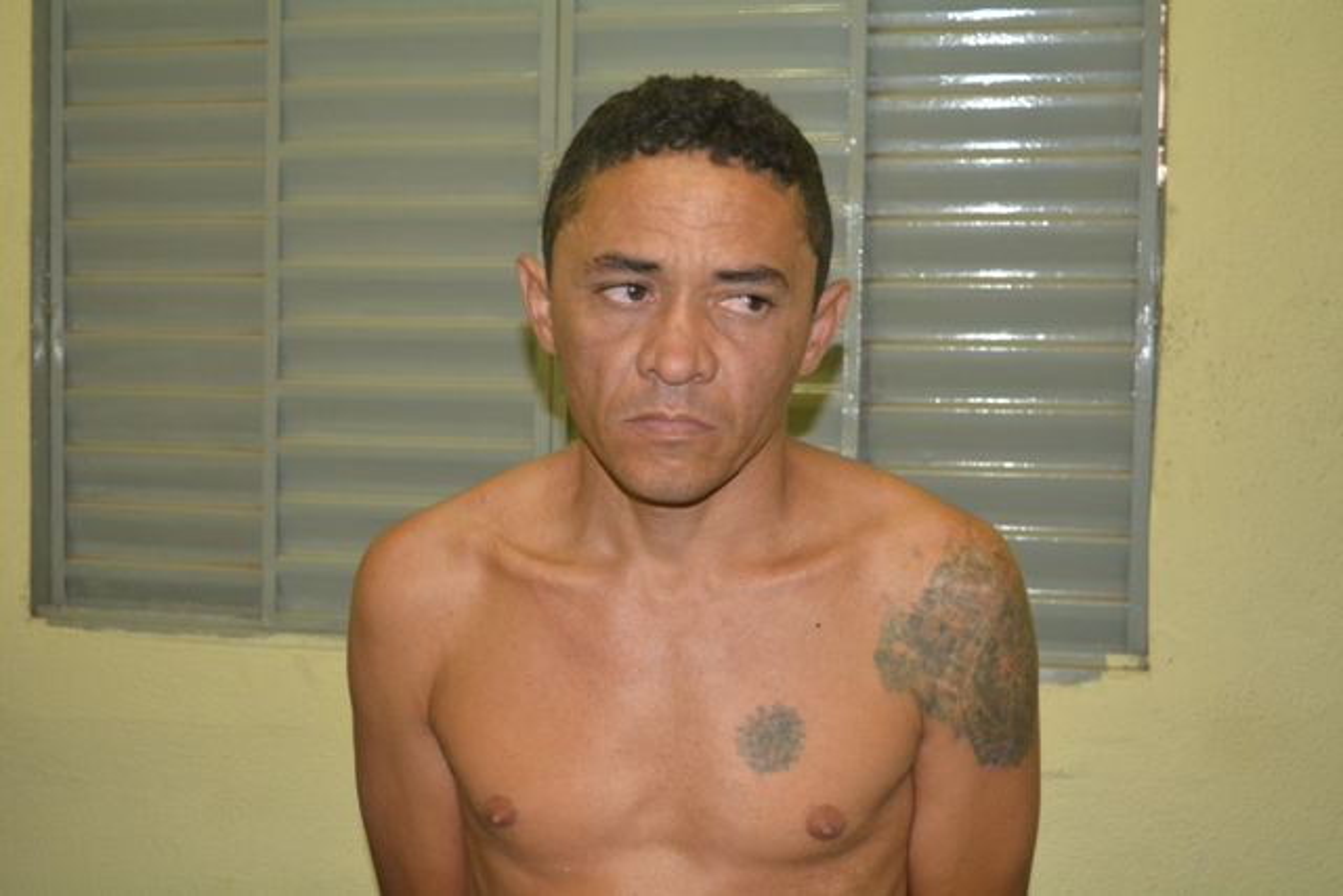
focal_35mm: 45
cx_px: 672
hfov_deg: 43.6
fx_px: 1679
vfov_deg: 29.9
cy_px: 448
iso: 1800
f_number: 4.2
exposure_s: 1/60
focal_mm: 30
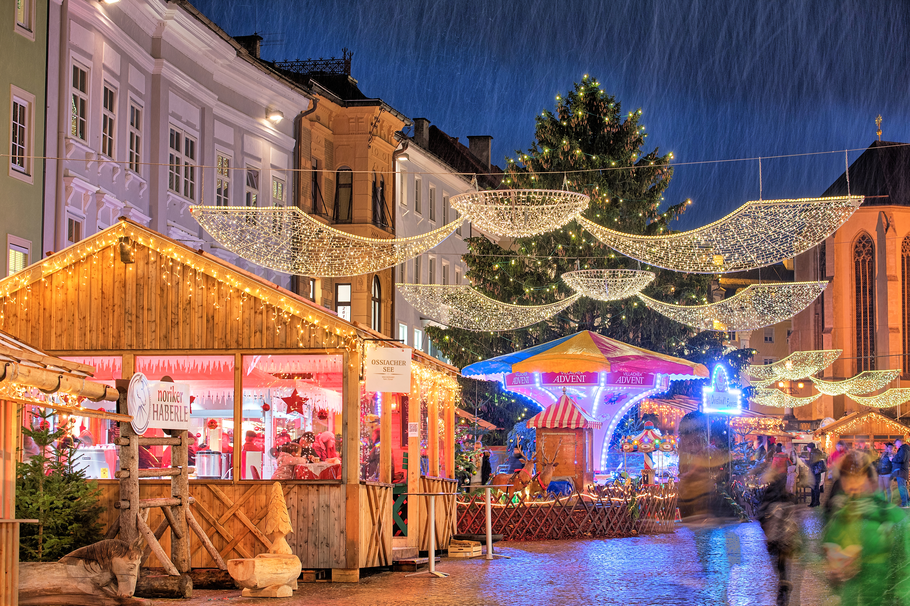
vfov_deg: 15.2
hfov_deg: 22.6
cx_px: 455
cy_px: 303
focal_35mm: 90
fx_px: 2275
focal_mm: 90
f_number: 5.6
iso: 400
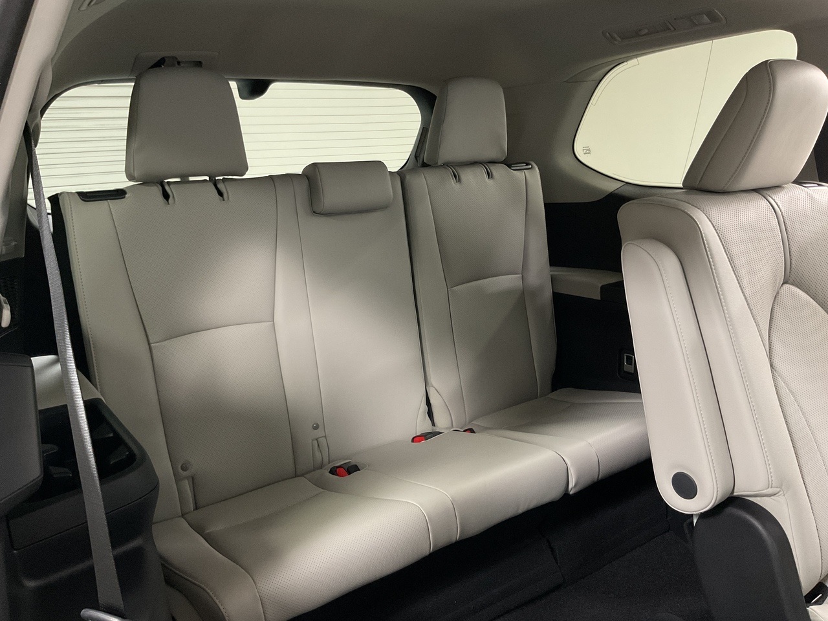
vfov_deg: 48.2
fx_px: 694
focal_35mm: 29
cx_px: 414
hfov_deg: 61.7
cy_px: 310
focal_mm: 3
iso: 200
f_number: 1.8
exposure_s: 1/60
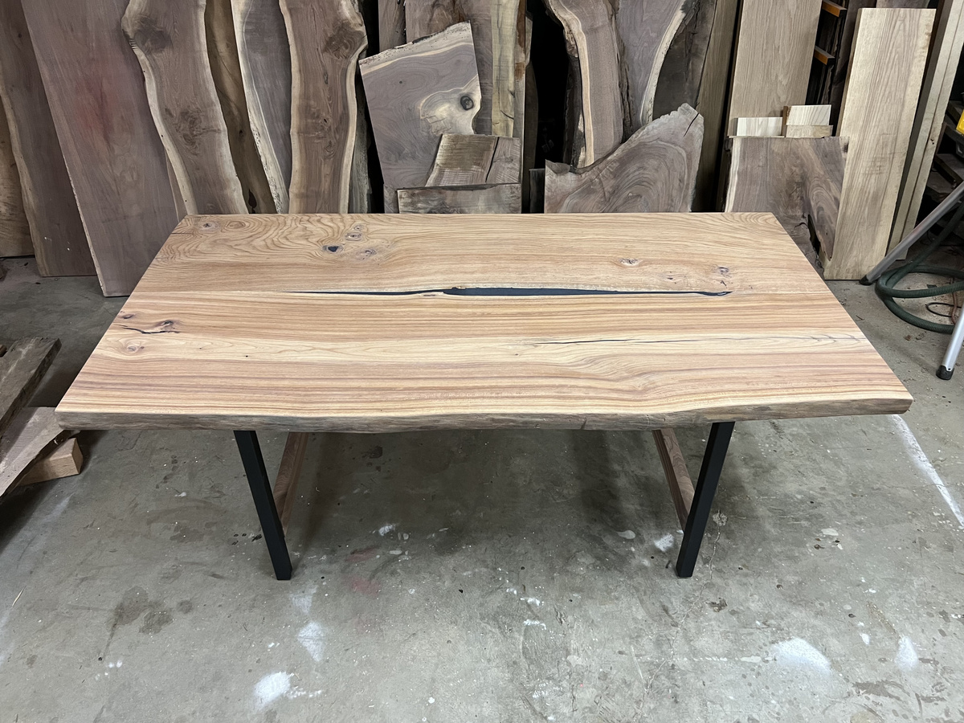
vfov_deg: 53.1
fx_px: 724
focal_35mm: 26
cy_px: 362
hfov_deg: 67.3
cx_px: 482
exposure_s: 1/60
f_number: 1.5
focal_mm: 5.7
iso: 400
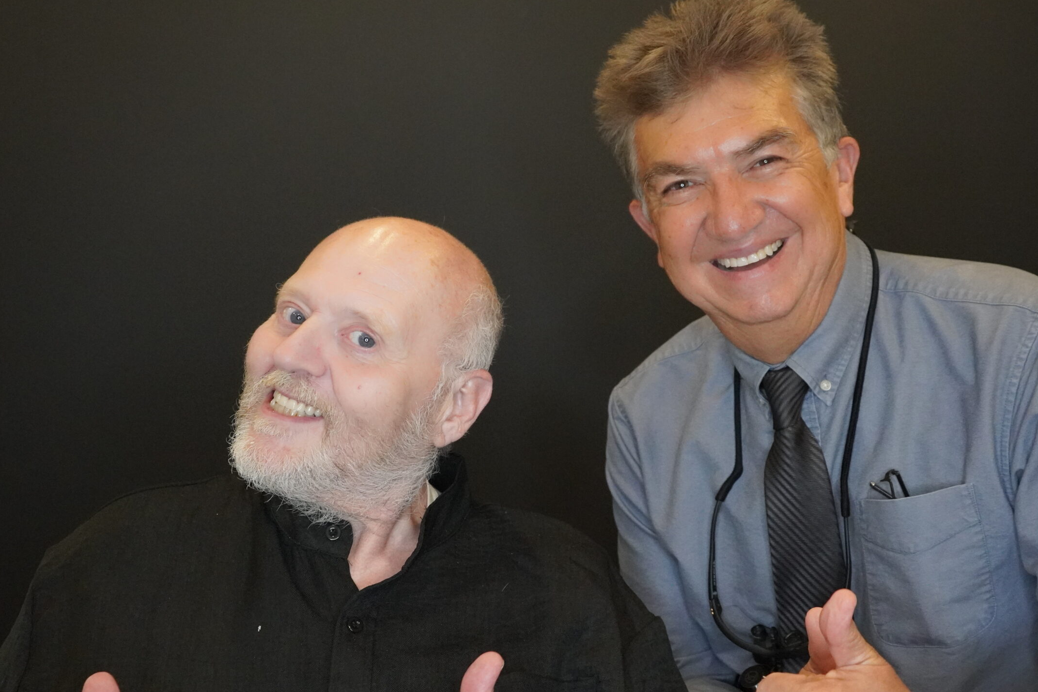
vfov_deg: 31.2
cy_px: 349
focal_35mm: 43
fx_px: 1240
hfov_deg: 45.3
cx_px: 586
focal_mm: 24
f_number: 4
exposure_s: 1/160
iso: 5000
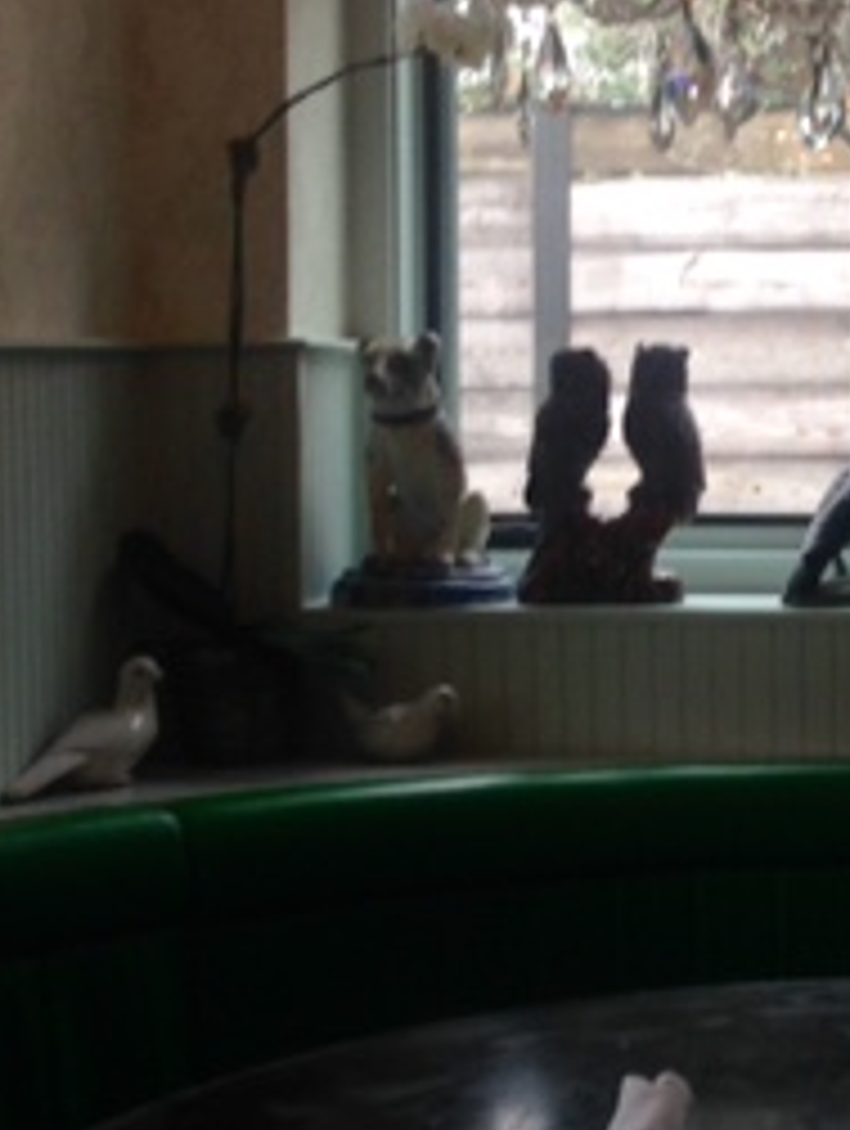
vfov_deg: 23.3
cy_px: 554
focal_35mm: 84
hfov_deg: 17.0
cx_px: 940
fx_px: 2743
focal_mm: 4.12
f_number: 2.4
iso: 50
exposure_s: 1/60
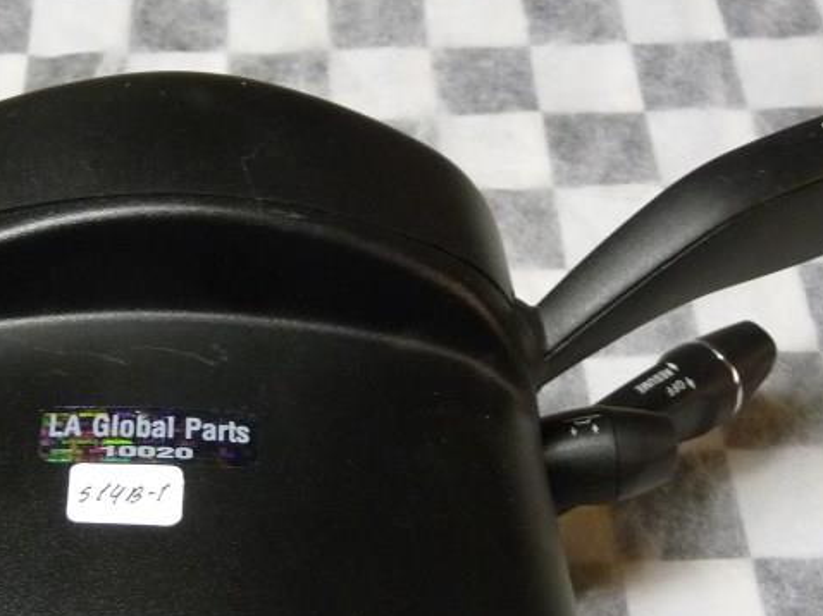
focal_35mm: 60
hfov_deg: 32.1
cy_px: 556
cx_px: 324
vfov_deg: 23.7
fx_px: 1426
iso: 320
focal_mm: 4.7
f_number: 3.3
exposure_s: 1/30
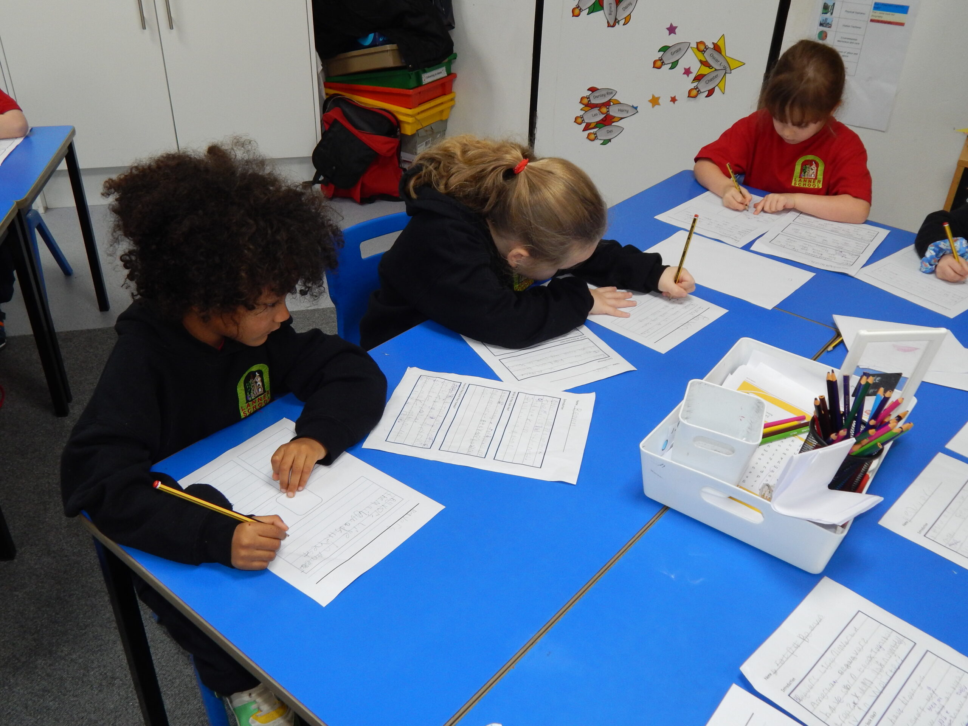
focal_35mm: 31
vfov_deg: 45.4
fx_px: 867
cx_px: 484
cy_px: 363
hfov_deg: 58.4
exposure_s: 1/30
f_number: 3.2
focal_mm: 5.6
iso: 200
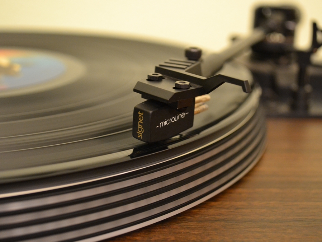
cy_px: 120
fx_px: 535
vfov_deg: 25.4
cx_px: 157
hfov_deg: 33.5
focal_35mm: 58
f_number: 5
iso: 2200
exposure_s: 1/15
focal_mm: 35
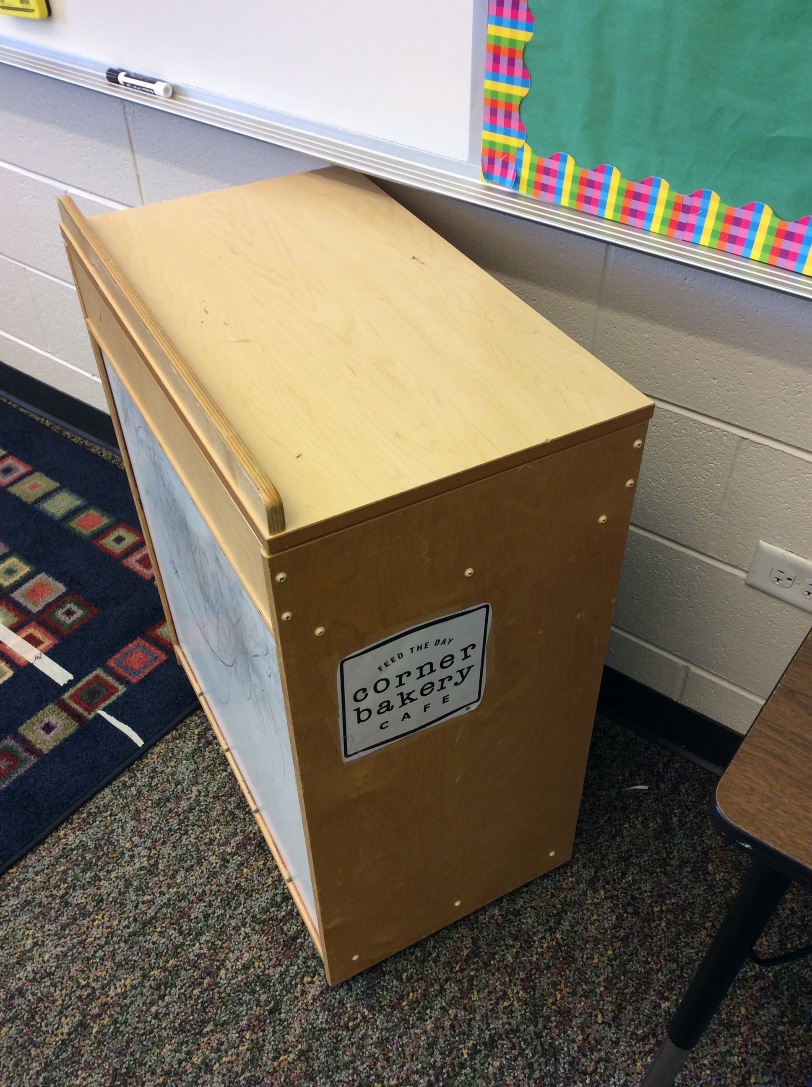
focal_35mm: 32
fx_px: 1003
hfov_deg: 44.1
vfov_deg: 56.9
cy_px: 544
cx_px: 406
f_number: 2.4
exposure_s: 1/24
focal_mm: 3.3
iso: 50
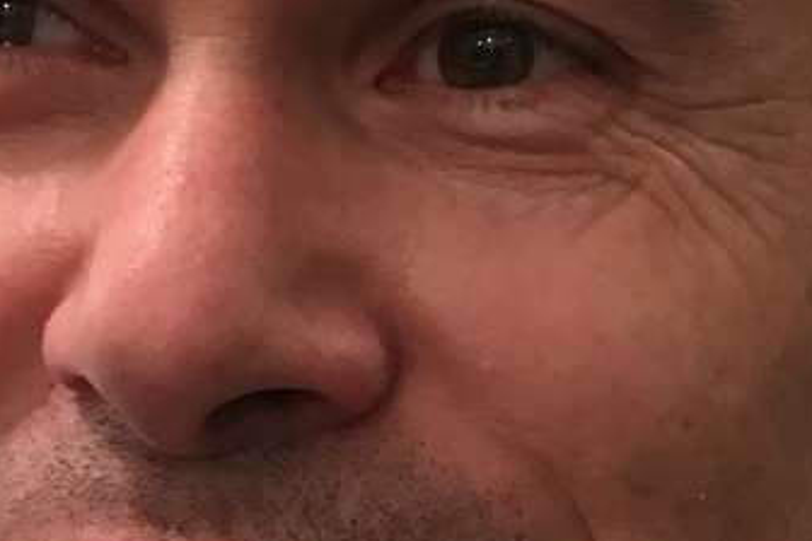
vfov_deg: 8.7
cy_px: 822
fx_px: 3451
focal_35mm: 153
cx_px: 360
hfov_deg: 13.4
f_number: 2.2
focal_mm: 4.15
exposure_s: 1/33
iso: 80
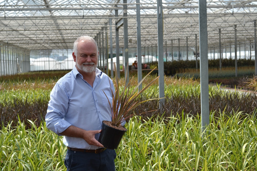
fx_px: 493
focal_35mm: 69
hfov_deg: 29.2
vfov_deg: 19.7
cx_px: 128
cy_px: 86
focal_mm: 46
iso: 100
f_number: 8
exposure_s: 1/250
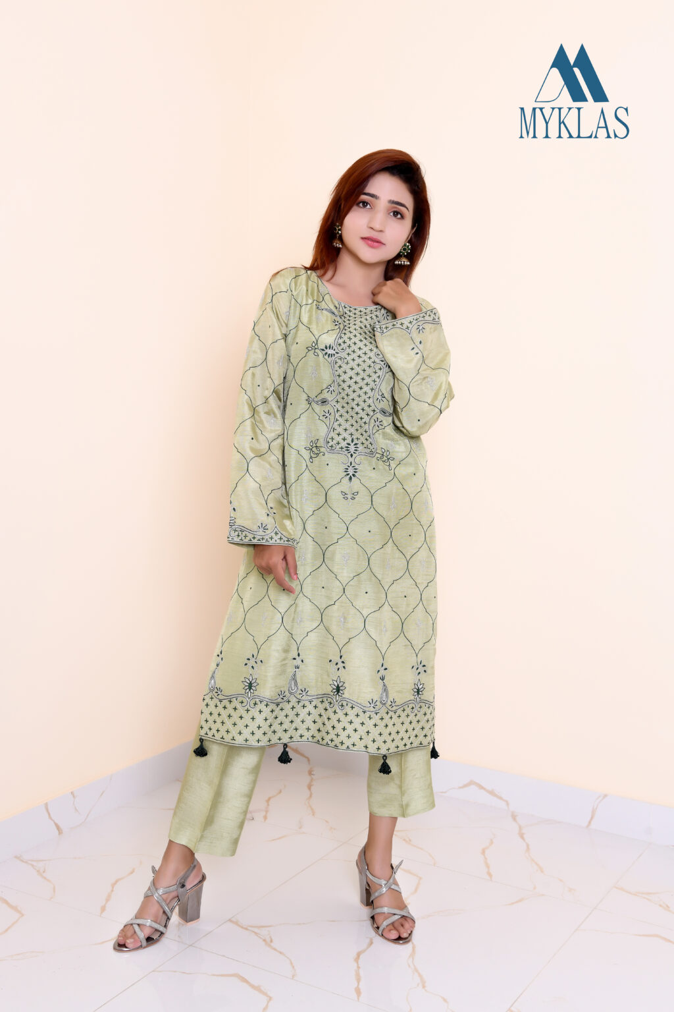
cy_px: 506
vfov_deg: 50.7
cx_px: 337
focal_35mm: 38
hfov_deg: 35.1
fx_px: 1067
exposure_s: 1/200
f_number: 8
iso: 640
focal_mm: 38
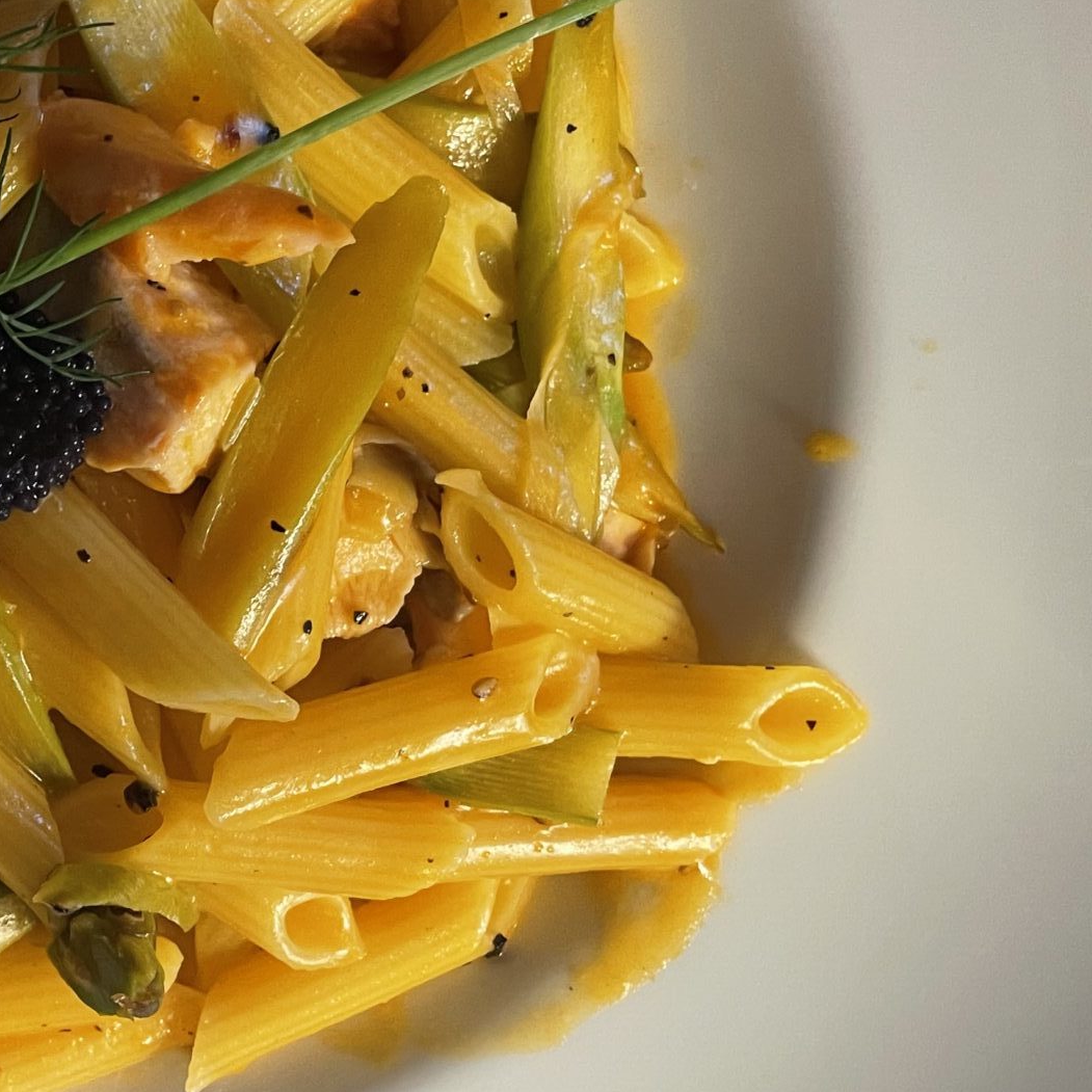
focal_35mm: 56
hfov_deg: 27.8
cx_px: -119
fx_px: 1999
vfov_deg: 30.4
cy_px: 396
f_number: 1.6
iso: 160
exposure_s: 1/50
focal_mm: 4.2
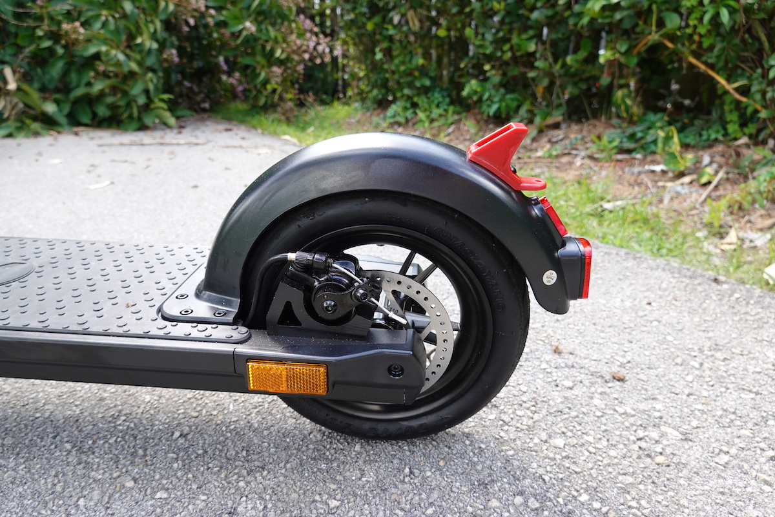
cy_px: 258
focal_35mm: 24
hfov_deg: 73.7
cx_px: 388
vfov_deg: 53.1
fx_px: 517
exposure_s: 1/100
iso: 100
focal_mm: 9
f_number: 3.2
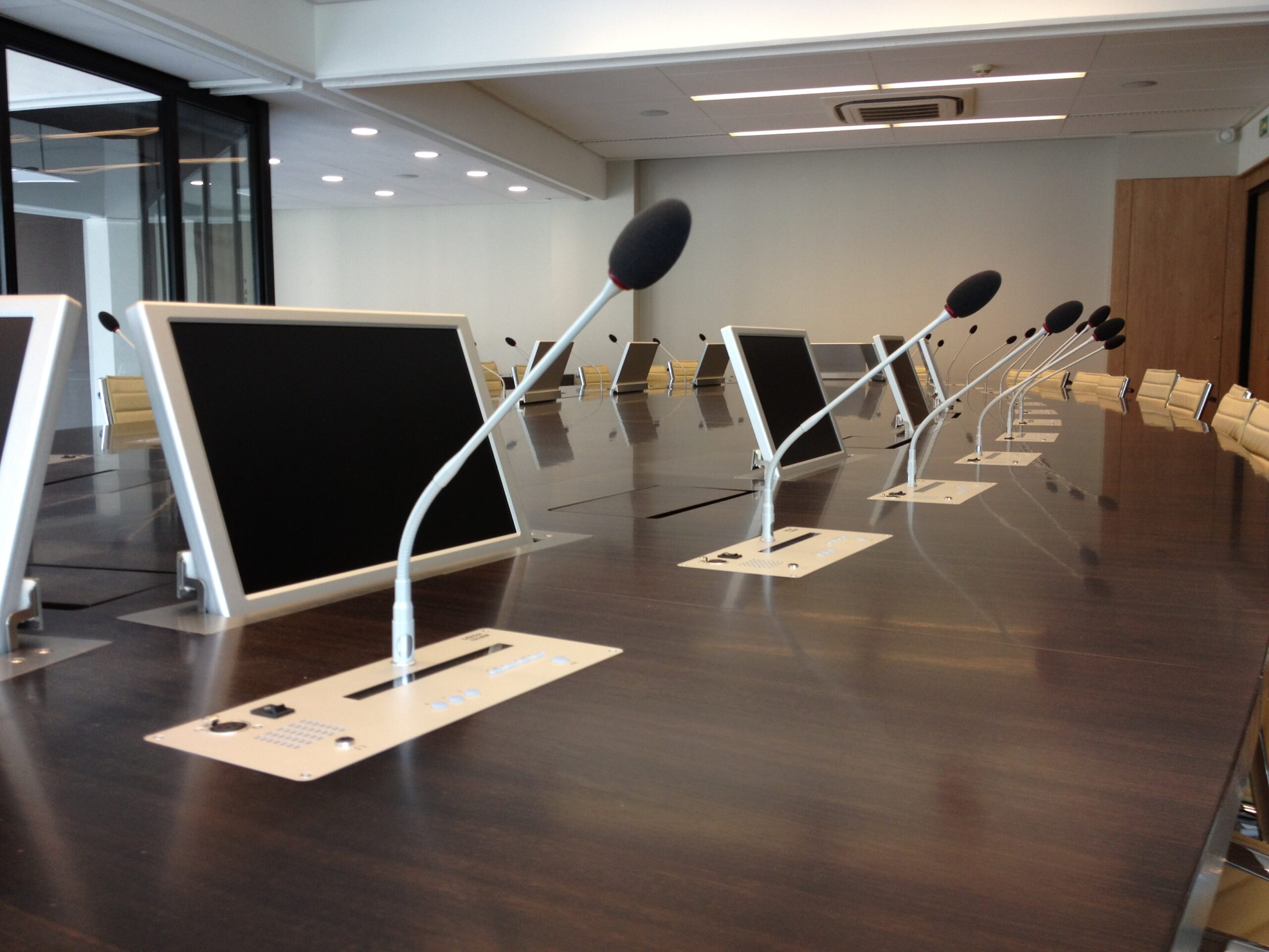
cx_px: 634
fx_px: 1283
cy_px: 476
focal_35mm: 35
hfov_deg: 52.6
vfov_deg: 40.7
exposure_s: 1/30
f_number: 2.4
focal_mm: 4.28
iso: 80
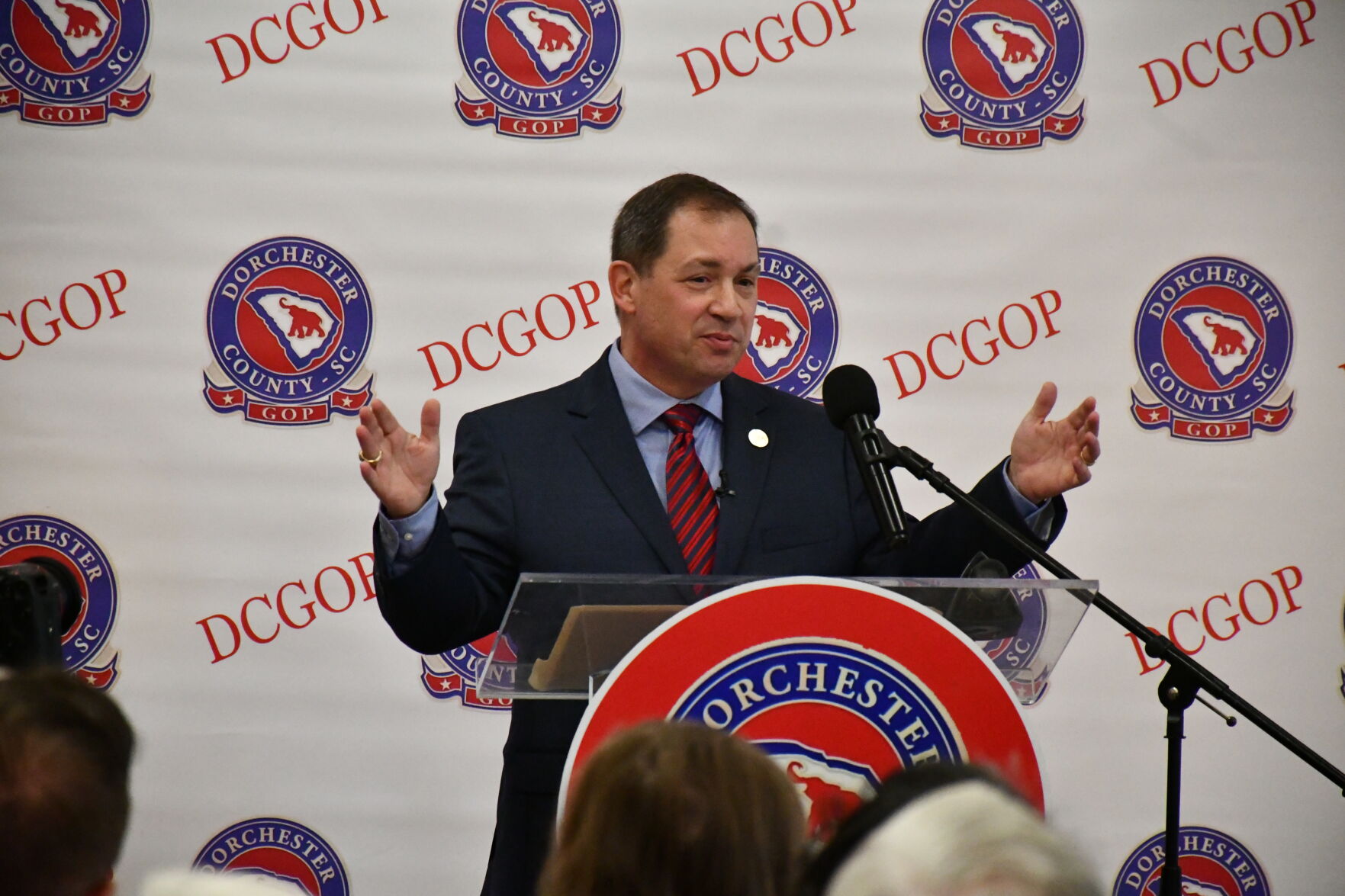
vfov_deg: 6.5
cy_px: 448
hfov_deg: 9.8
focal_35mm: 210
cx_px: 672
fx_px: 7845
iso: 8000
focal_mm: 140
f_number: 5.6
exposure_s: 1/250
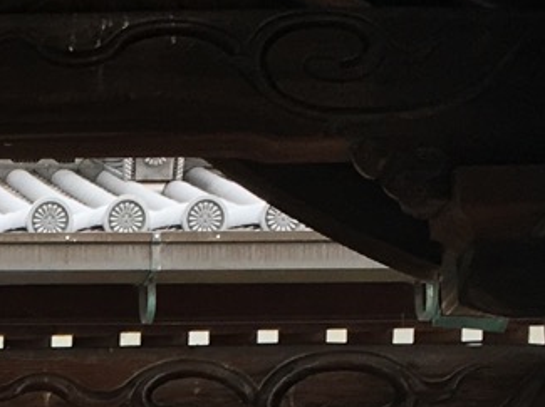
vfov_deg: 7.5
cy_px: 1003
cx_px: -339
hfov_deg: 10.4
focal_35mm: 183
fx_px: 2878
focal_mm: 4.15
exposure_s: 1/40
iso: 25
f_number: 2.2
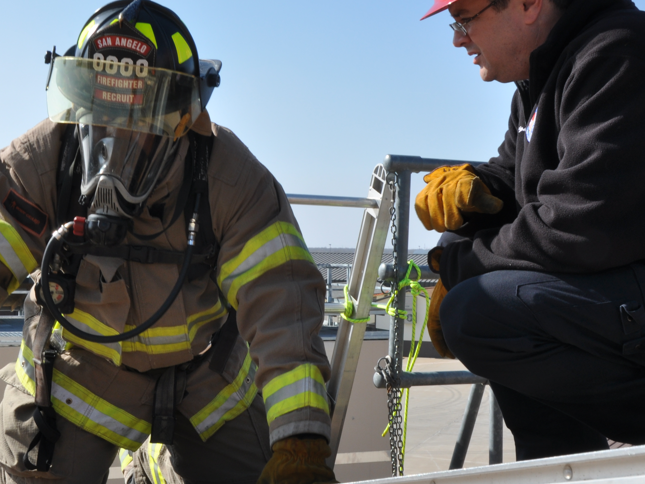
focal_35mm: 61
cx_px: 268
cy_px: 229
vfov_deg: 24.0
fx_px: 1137
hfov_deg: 31.6
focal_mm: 24
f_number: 20
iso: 200
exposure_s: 1/80
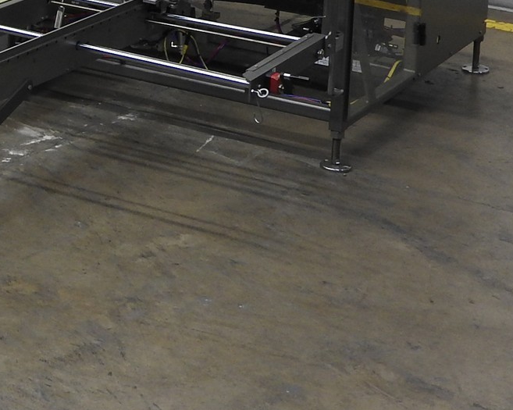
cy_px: -175
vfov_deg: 10.9
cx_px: -169
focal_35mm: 137
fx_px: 2079
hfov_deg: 13.5
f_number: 4
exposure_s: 1/30
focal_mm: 8.1
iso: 160
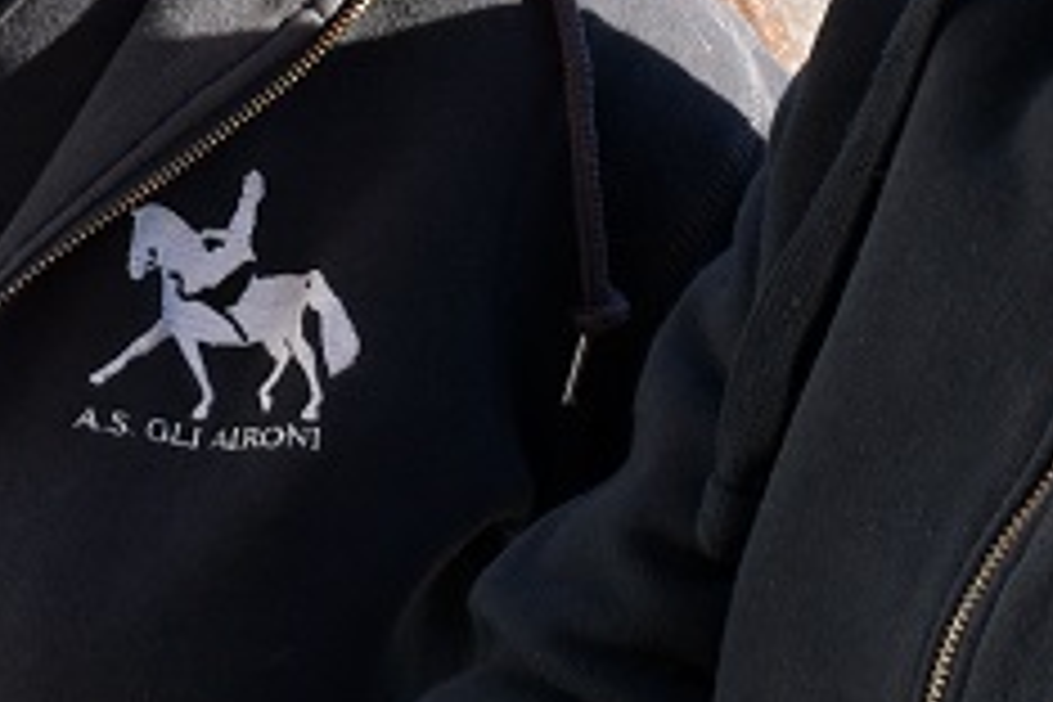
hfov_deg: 10.9
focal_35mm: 188
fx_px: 5499
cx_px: 340
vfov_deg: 7.2
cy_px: -259
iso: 640
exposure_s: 1/320
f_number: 9
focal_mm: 50
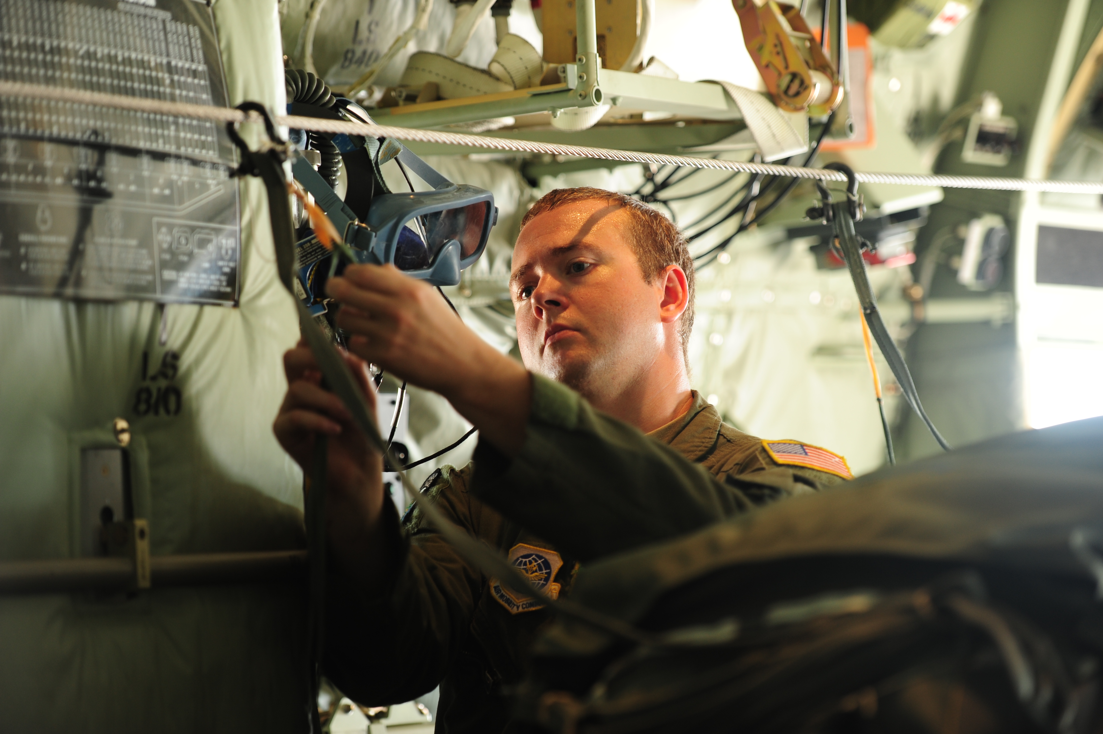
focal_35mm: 130
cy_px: 367
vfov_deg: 10.5
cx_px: 552
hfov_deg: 15.8
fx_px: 3980
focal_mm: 130
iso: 400
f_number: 2.8
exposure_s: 1/50
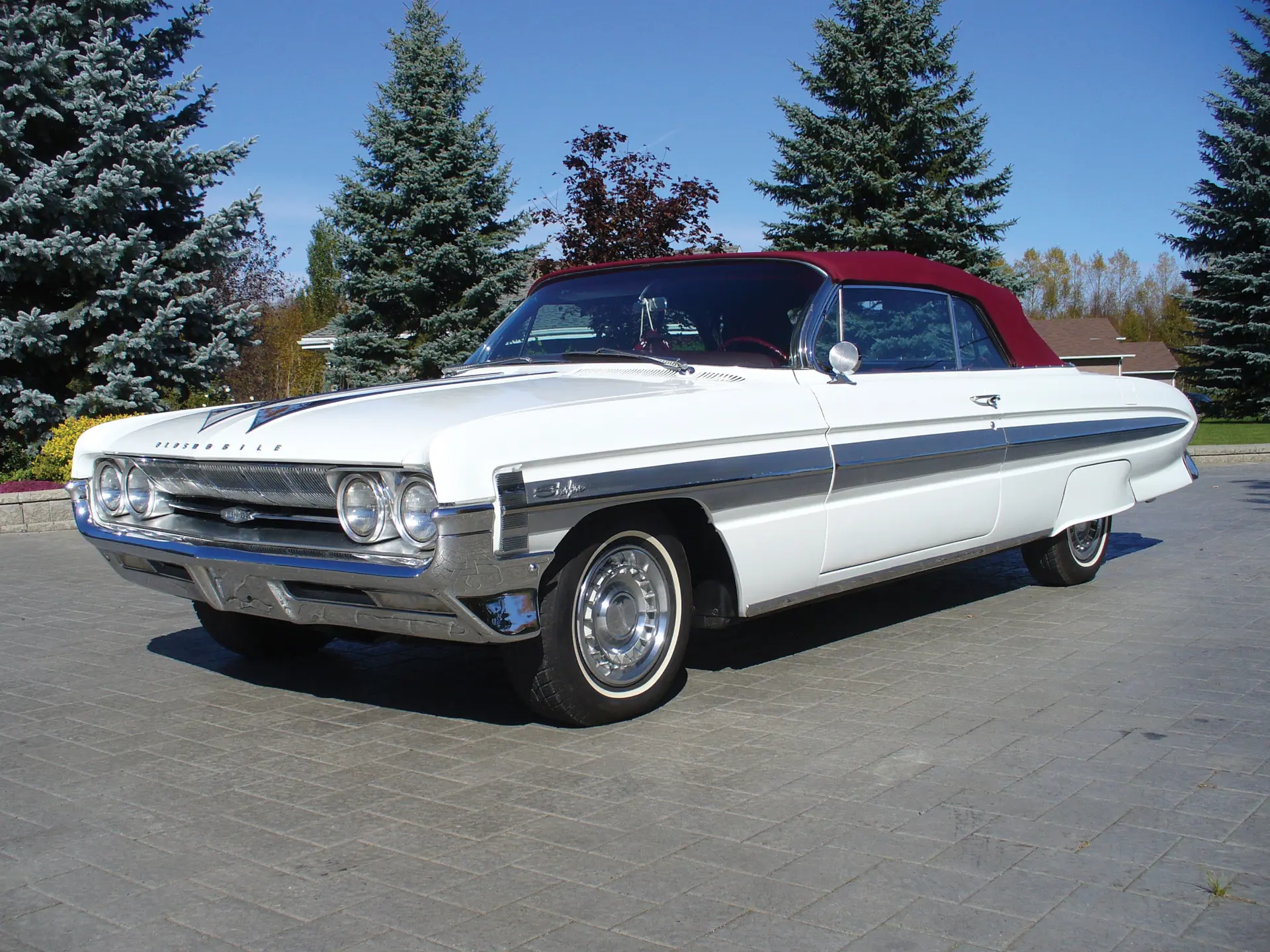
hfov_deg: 50.1
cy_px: 476
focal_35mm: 37
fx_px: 1357
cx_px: 635
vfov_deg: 38.7
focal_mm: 6.1
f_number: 5.6
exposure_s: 1/500
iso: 80
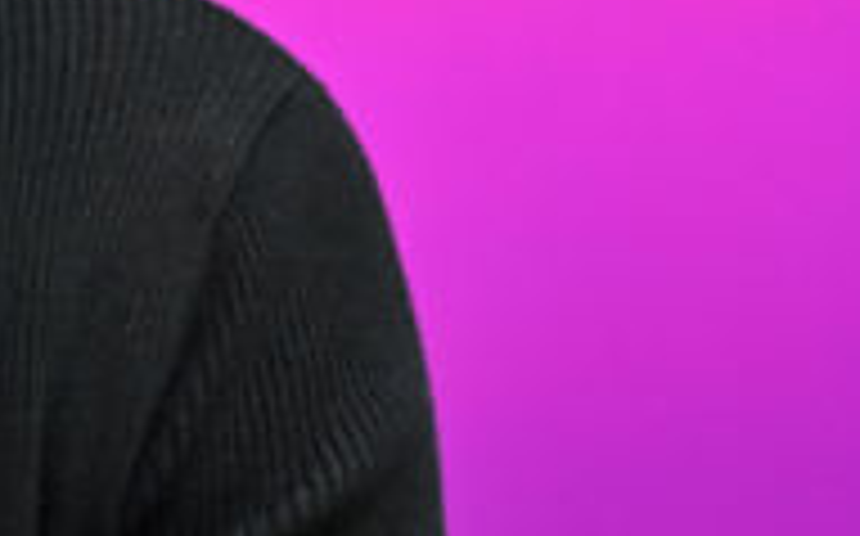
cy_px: -300
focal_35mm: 2574
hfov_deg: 0.8
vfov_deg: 0.5
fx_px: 60276
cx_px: -450
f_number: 6.3
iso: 1600
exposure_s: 1/60
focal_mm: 470
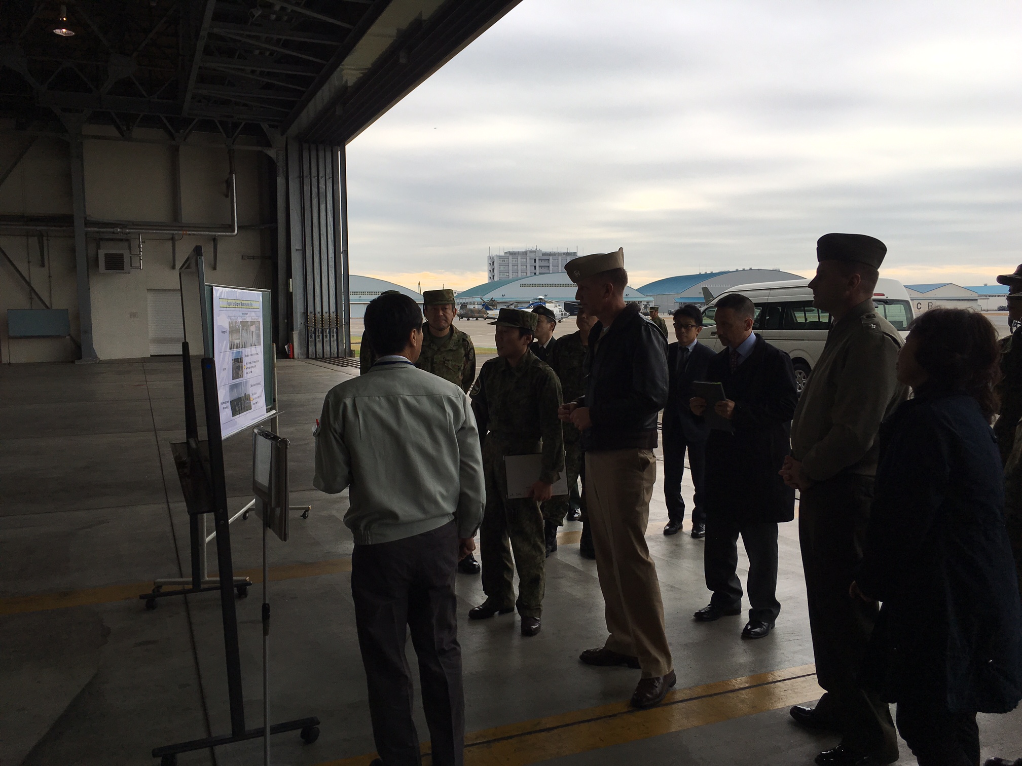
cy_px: 383
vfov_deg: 48.2
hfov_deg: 61.7
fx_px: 856
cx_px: 511
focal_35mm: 29
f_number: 2.2
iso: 25
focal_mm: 4.15
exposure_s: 1/596
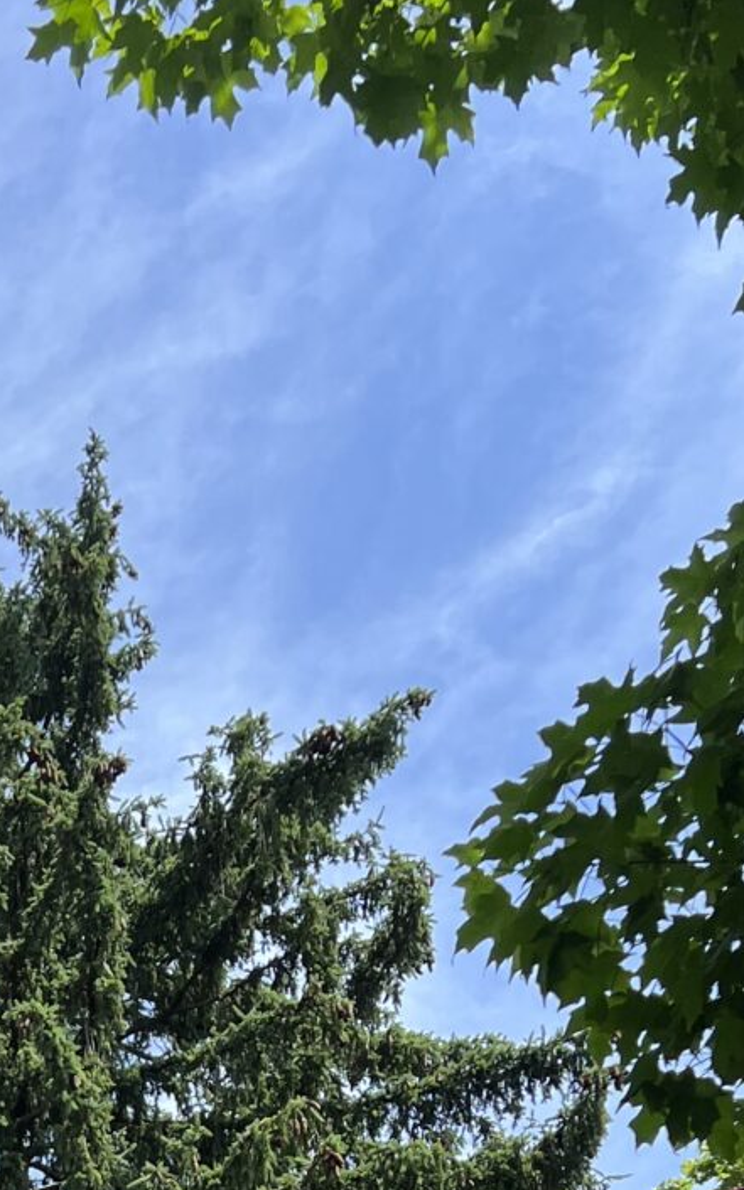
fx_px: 2596
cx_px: -145
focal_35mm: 80
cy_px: 1480
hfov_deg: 15.7
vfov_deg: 23.3
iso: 50
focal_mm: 5.7
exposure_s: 1/2165
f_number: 1.5
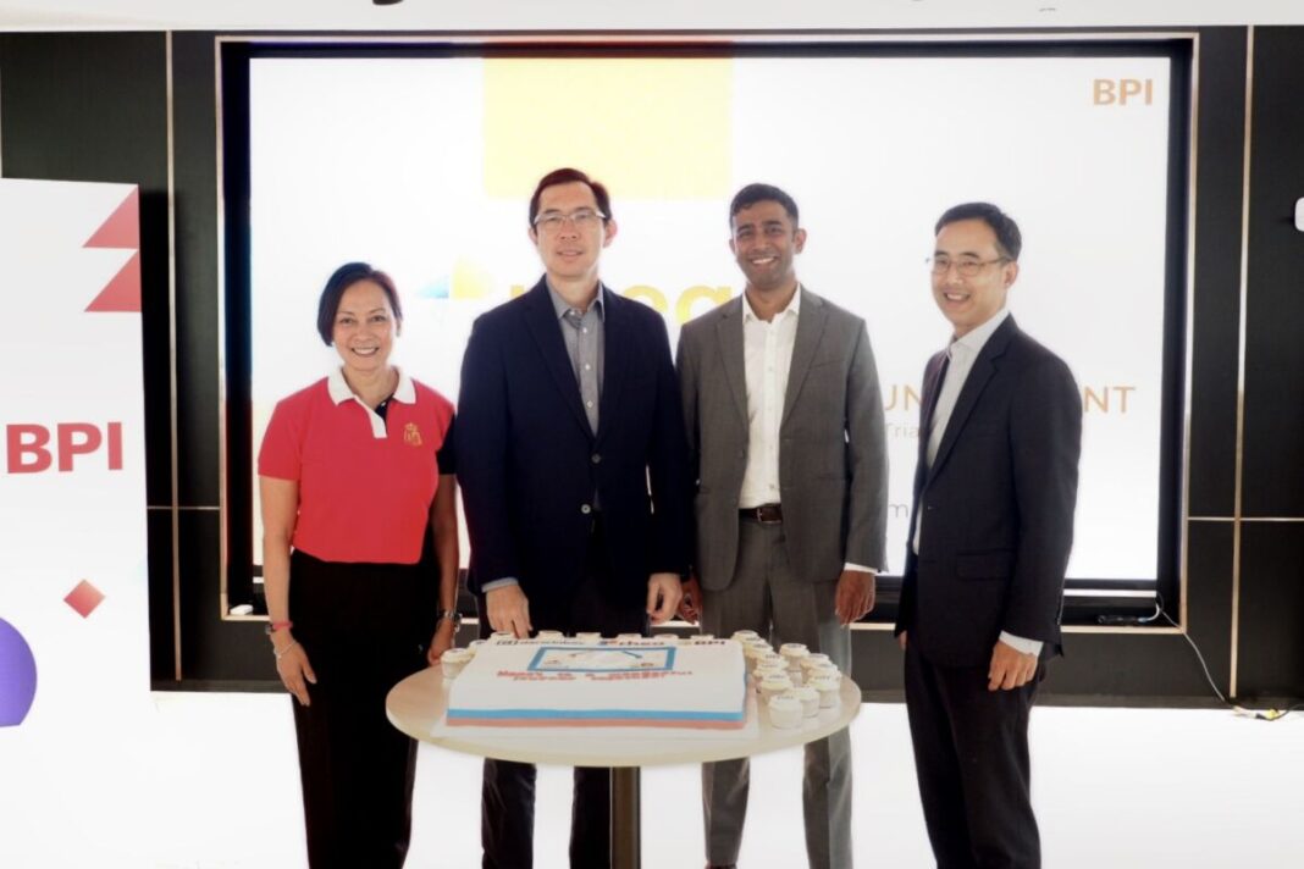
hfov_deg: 53.1
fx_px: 1304
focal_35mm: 36
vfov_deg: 36.9
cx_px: 652
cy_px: 434
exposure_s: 1/50
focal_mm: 24.3
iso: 2500
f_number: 4.2
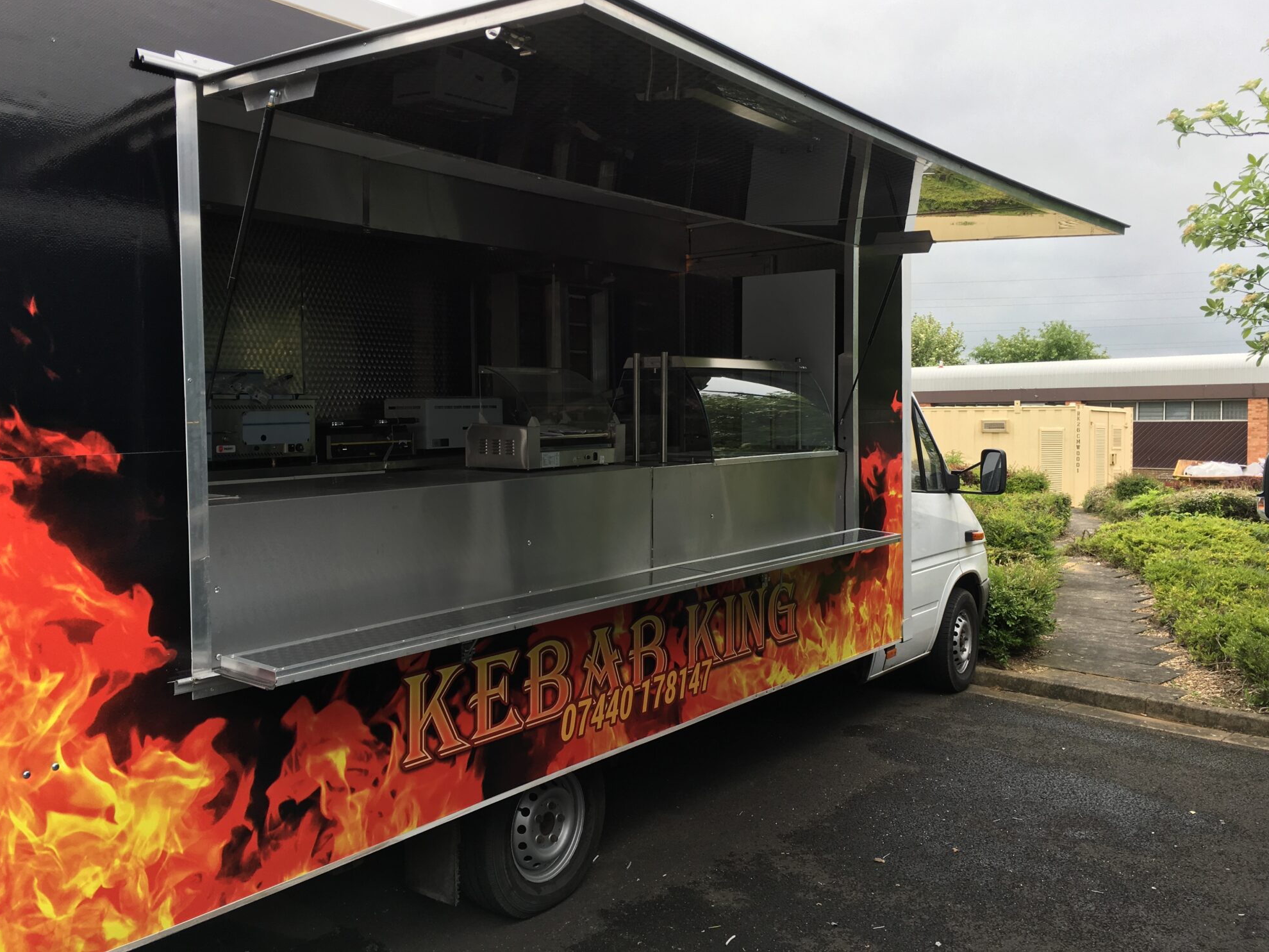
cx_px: 627
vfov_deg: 46.8
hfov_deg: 60.0
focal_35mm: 30
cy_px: 460
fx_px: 1100
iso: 25
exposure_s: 1/368
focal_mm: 4.15
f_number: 2.2
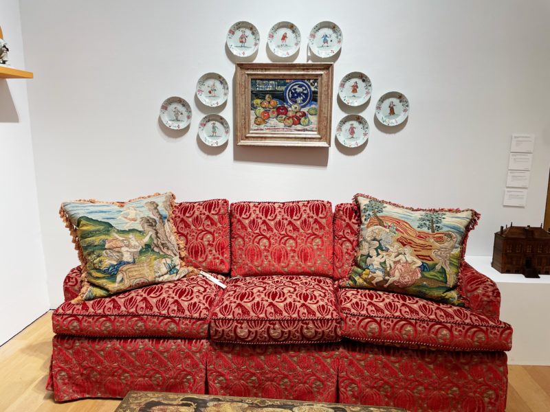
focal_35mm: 26
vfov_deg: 53.1
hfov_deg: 67.3
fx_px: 413
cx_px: 275
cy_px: 206
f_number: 1.6
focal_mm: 4.2
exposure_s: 1/120
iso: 100
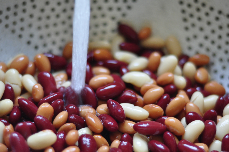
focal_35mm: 97
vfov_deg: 14.1
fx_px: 617
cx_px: 109
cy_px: 96
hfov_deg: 21.0
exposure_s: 1/125
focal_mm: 50
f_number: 1.8
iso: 640
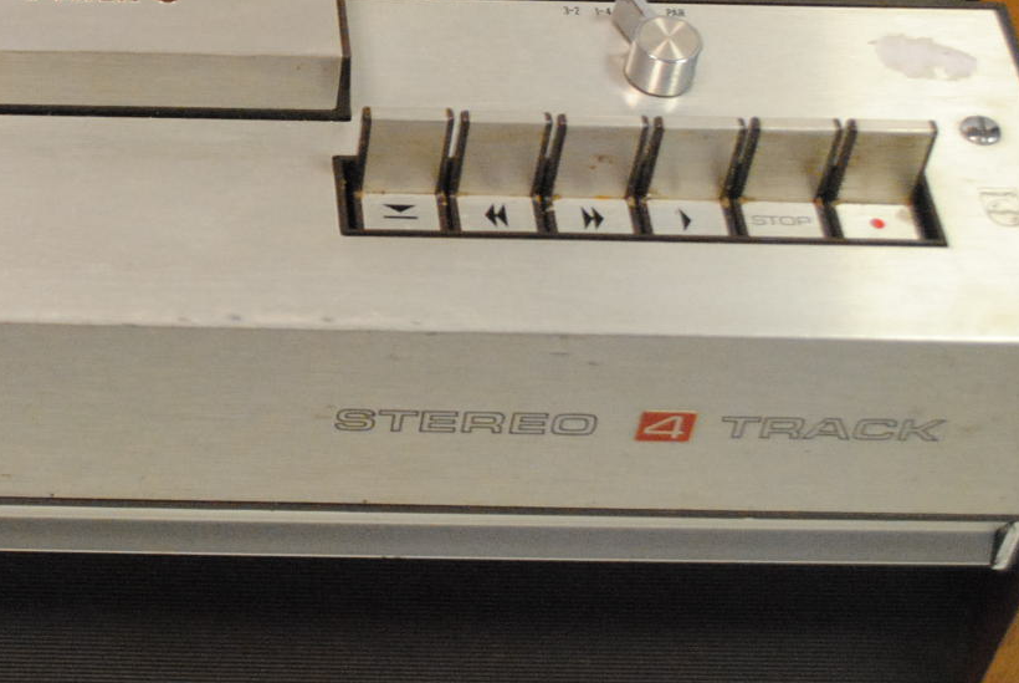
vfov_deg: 15.9
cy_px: 36
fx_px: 2409
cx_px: -17
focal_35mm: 85
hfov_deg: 22.9
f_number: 5
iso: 1600
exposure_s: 1/100
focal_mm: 24
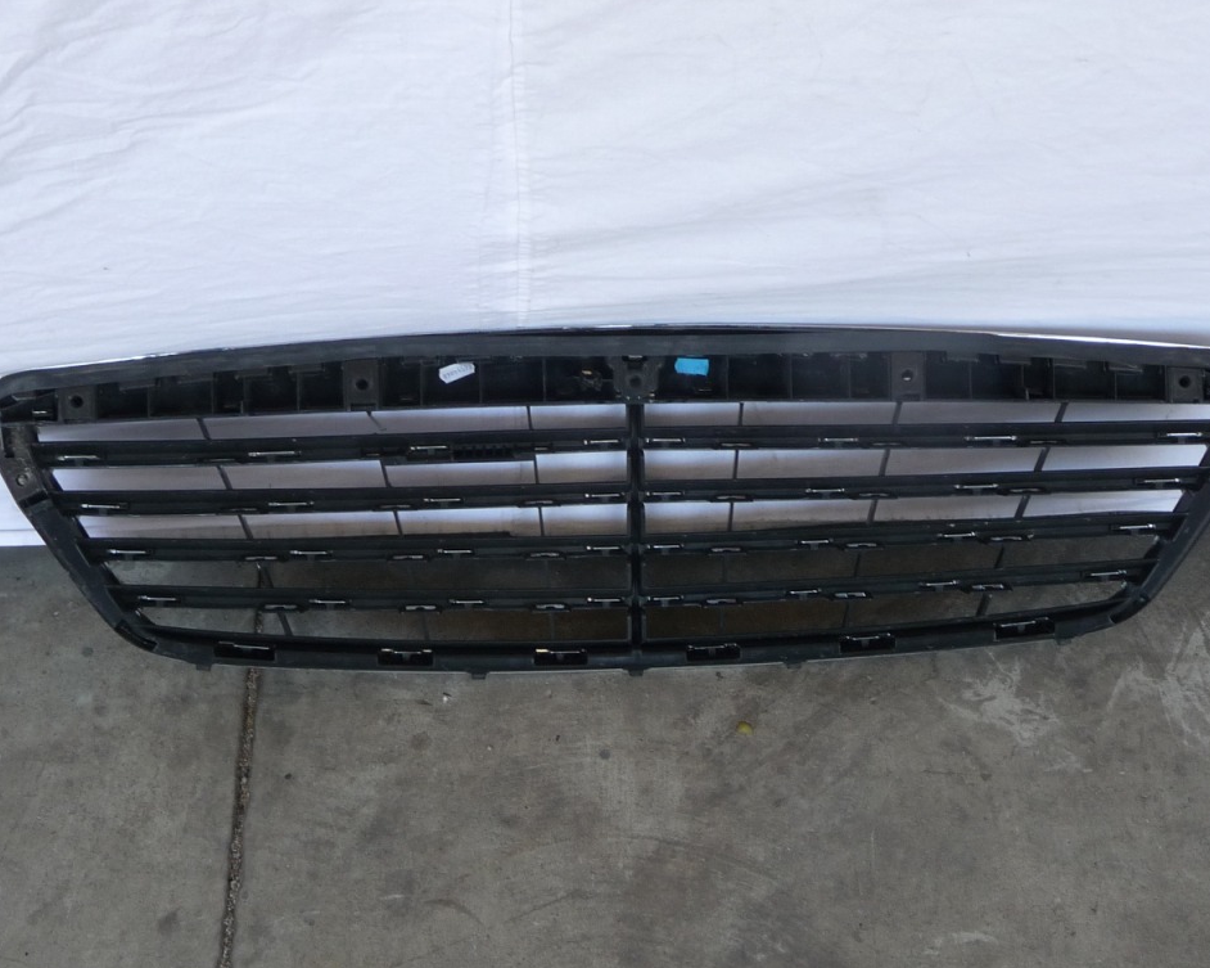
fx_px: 1862
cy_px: 488
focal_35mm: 52
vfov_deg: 29.1
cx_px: 633
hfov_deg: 36.0
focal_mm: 6
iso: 100
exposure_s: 1/60
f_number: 3.7
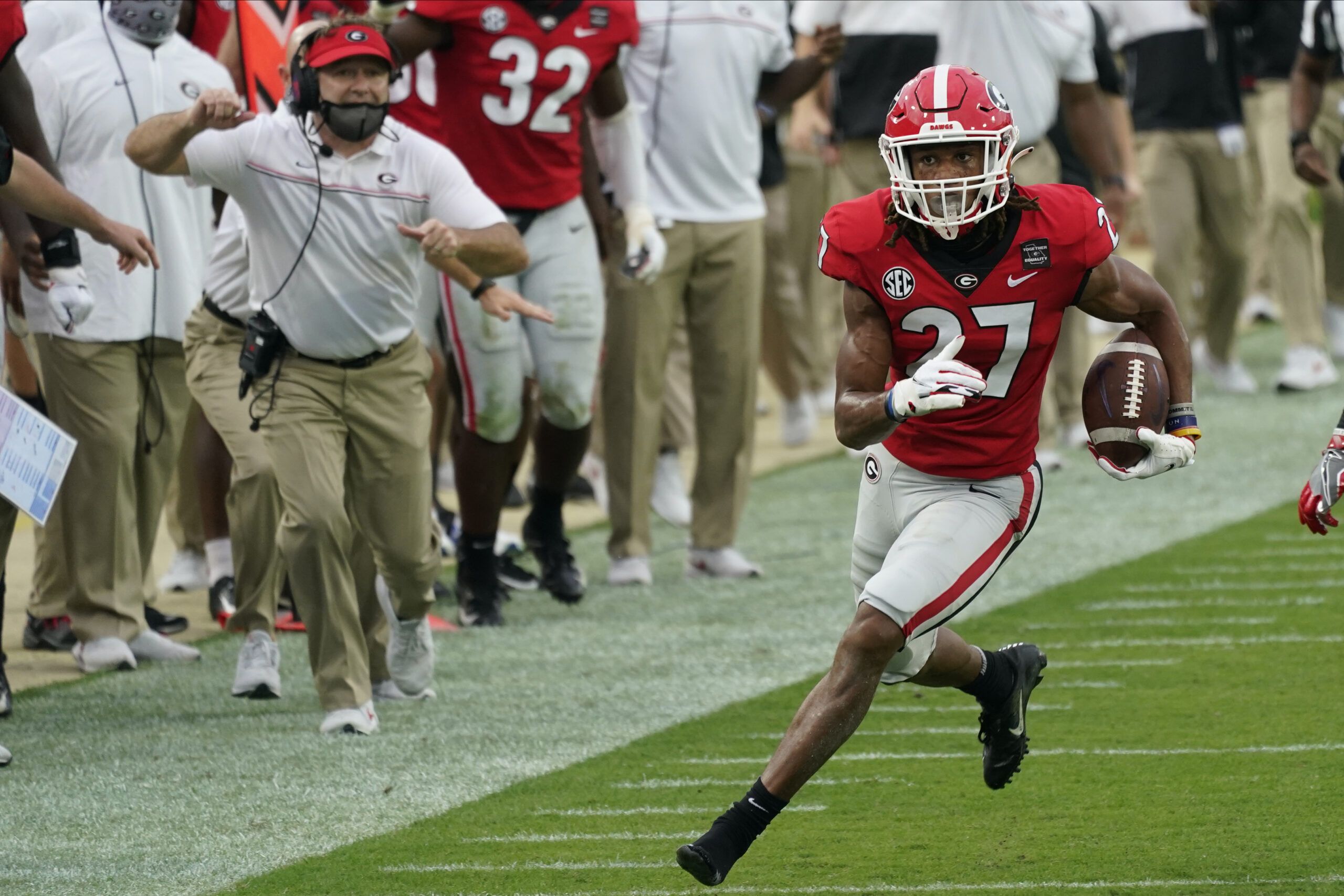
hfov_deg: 5.2
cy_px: 448
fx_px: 14933
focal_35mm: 400
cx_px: 672
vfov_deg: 3.4
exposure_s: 1/1250
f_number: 5.6
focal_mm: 400
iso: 2000
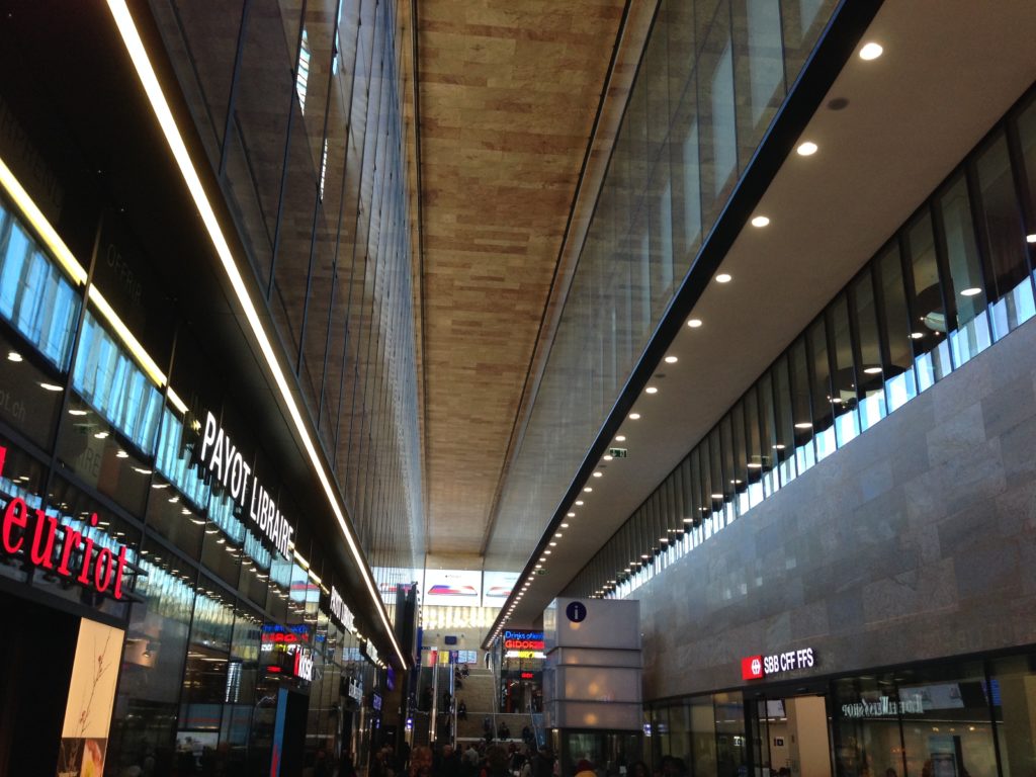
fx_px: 988
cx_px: 518
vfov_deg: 42.9
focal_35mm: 33
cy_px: 388
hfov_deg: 55.4
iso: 80
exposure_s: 1/120
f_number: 2.4
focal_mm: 4.12
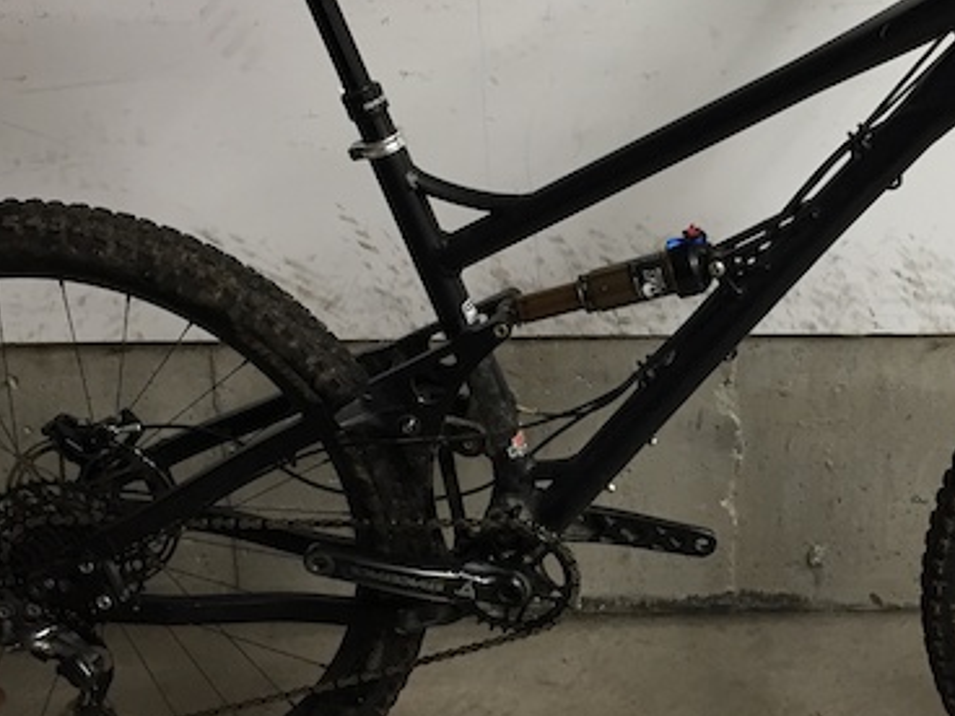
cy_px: 285
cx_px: 688
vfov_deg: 23.2
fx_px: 1738
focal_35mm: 63
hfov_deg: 30.3
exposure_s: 1/30
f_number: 2.2
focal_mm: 4.15
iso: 80
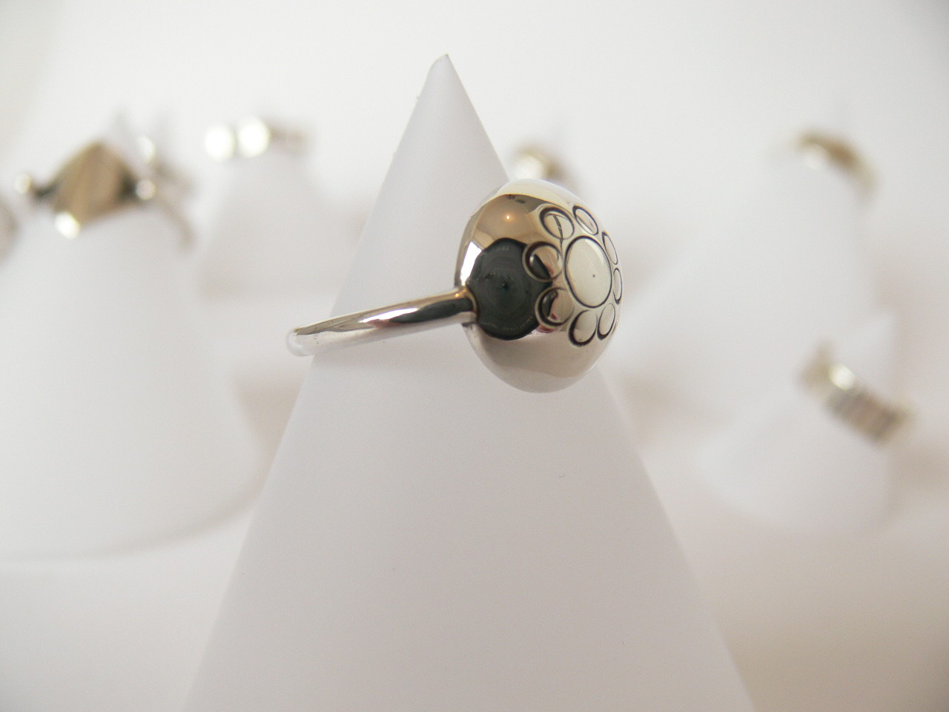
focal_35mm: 35
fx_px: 960
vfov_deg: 40.7
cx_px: 474
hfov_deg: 52.6
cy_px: 356
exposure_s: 1/160
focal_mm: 7.4
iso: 100
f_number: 3.2
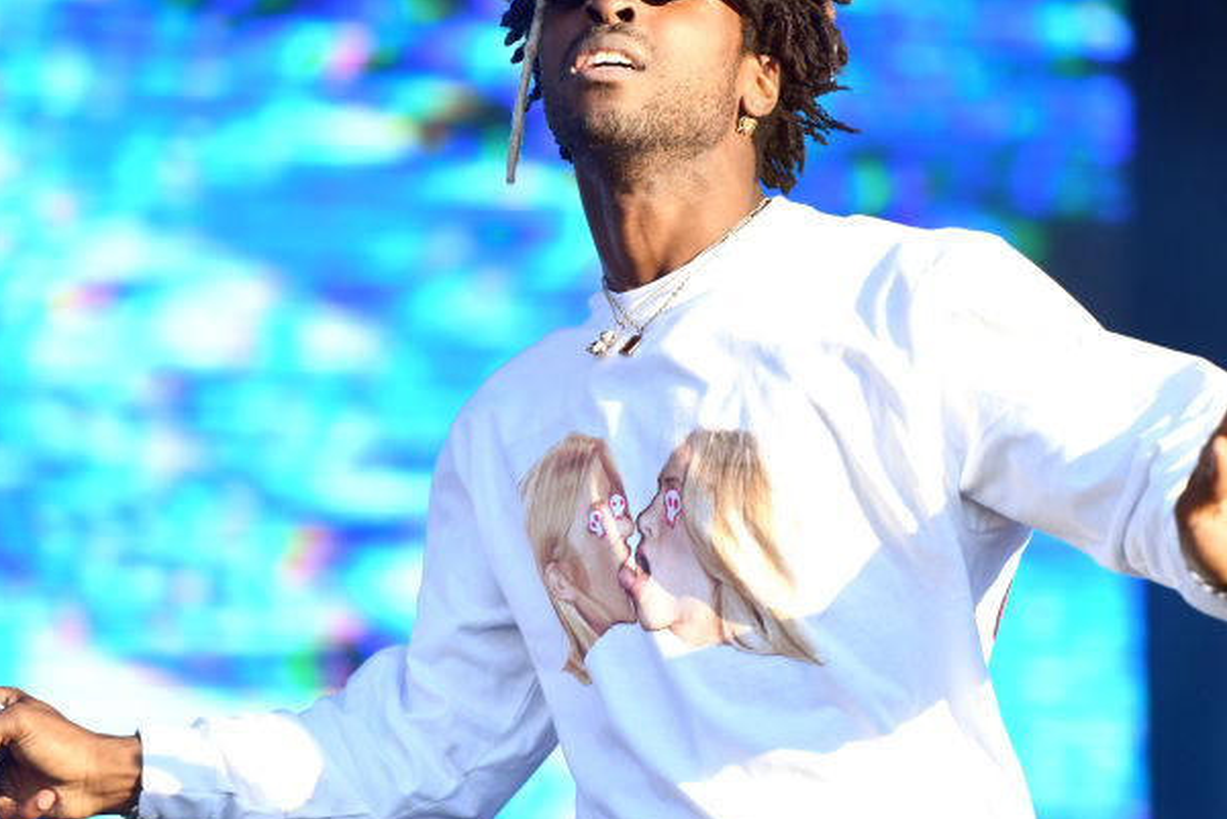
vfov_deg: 4.0
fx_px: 11624
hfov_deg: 6.0
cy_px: 483
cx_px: 739
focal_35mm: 341
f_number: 3.5
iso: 800
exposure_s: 1/1600
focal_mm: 200
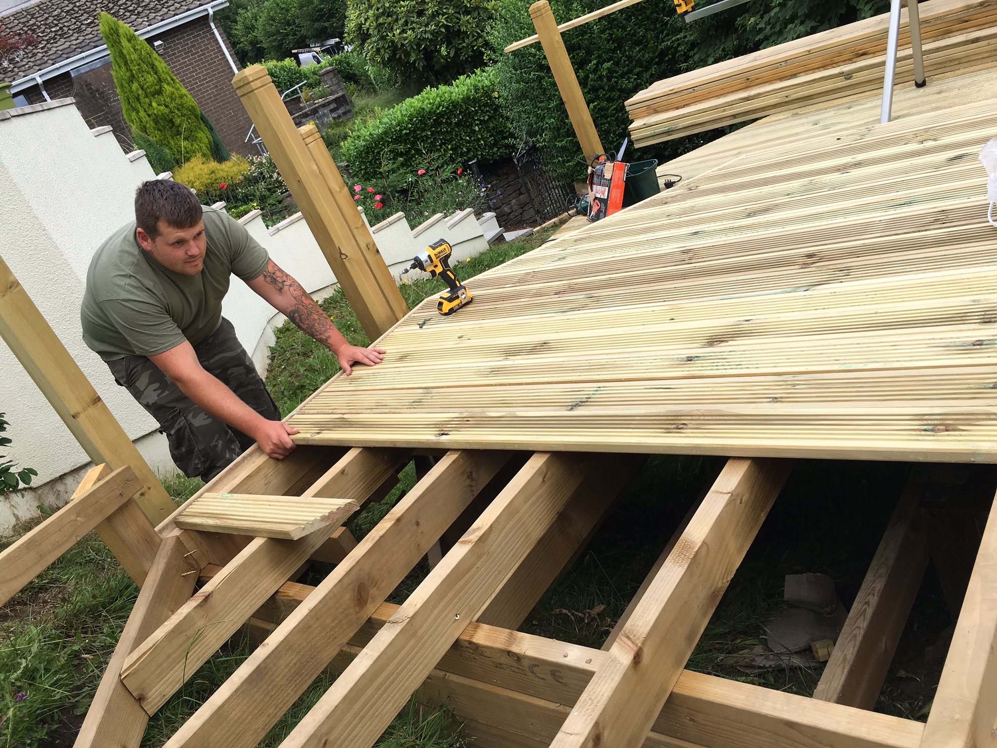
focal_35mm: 29
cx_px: 498
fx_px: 835
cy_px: 374
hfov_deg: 61.7
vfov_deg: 48.2
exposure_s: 1/578
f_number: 2.2
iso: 25
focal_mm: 4.15
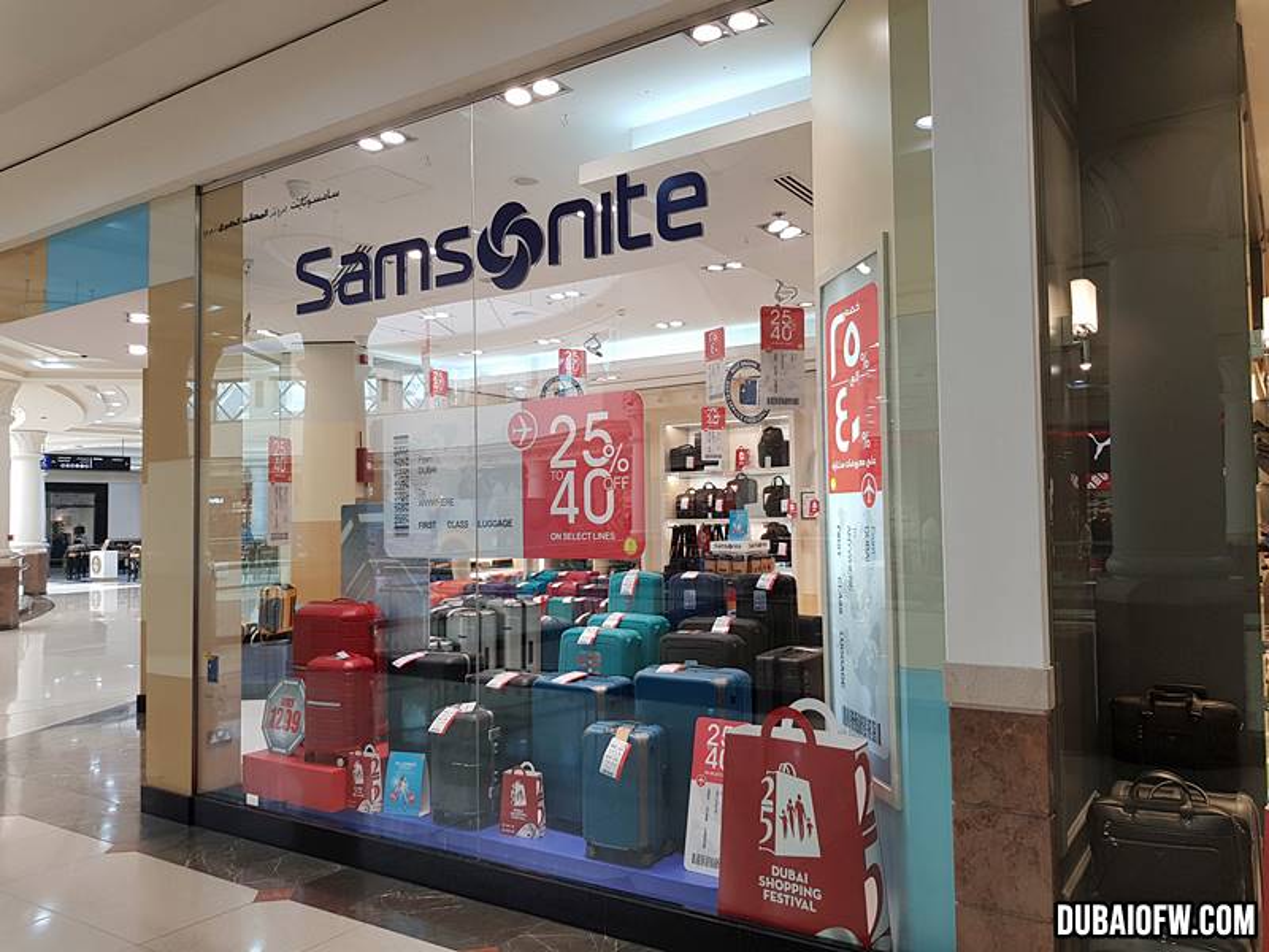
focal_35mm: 26
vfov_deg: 53.1
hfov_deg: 67.3
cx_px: 634
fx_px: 953
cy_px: 476
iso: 50
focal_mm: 4.3
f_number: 1.7
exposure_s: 1/100
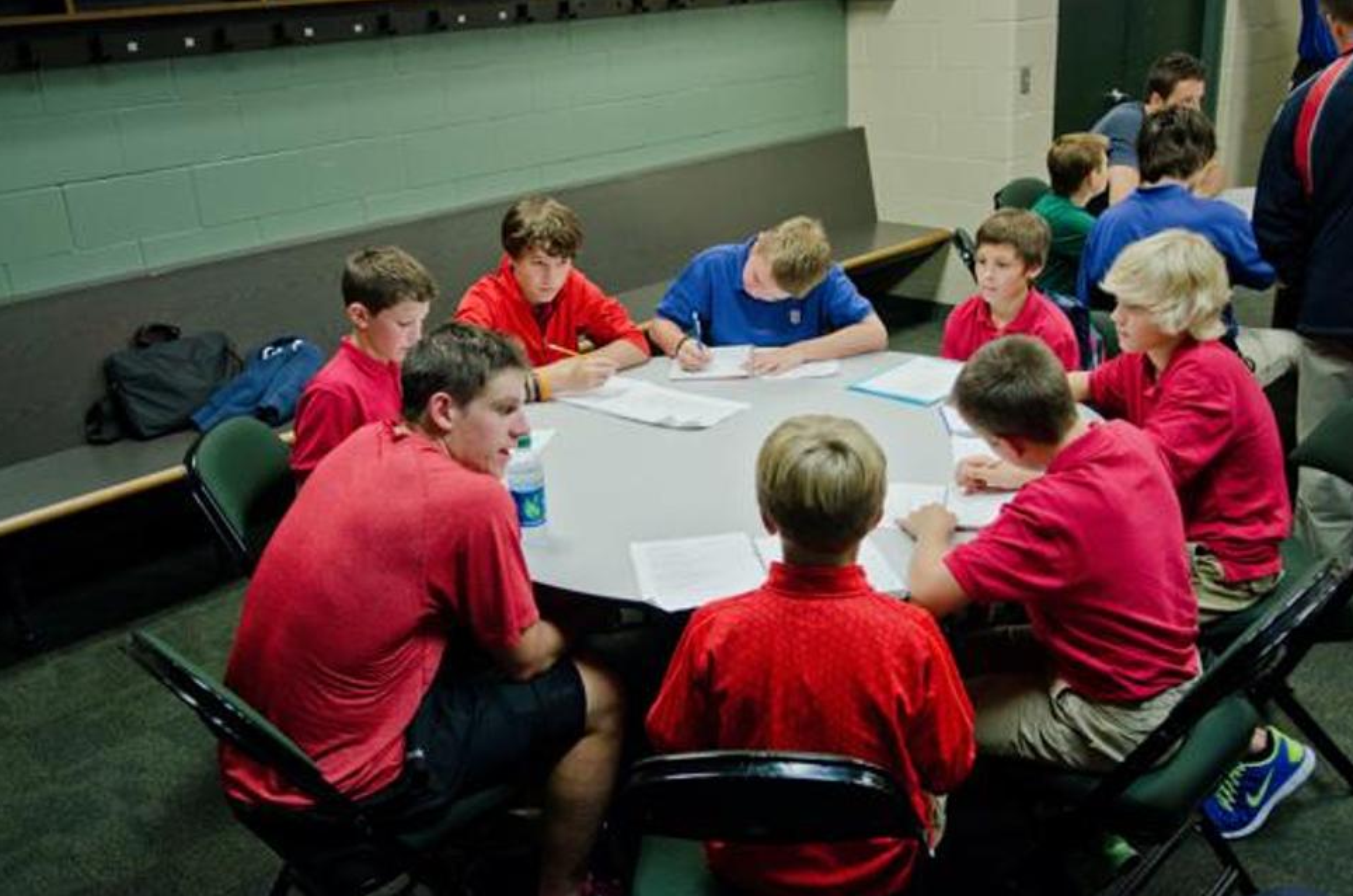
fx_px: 1313
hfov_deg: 54.5
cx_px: 709
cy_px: 452
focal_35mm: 35
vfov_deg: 37.7
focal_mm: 22
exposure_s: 1/125
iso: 1000
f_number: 2.8
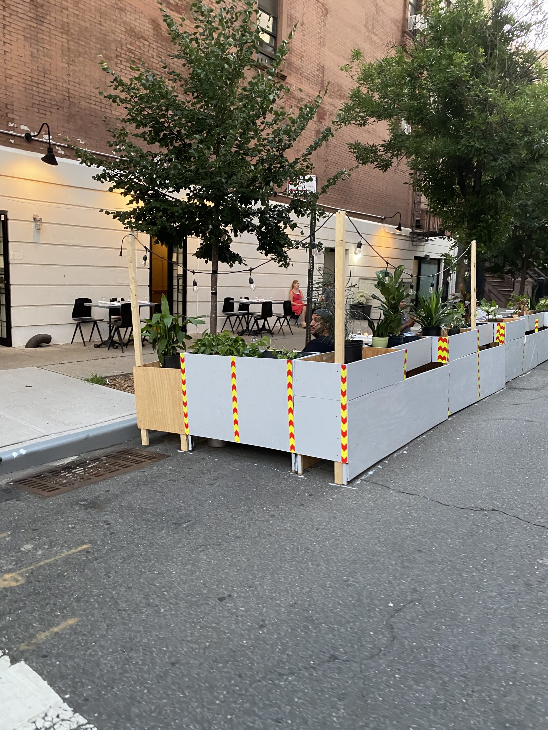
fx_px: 549
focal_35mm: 26
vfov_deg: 67.3
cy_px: 365
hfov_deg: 53.1
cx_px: 274
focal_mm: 4.25
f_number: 1.8
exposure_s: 1/60
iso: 250
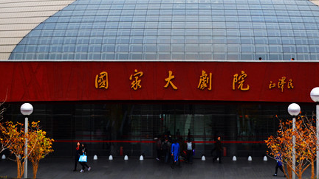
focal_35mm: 67
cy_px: 46
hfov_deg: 31.3
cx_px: 194
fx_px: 566
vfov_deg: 17.9
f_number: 6.3
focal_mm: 23
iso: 100
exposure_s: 1/160
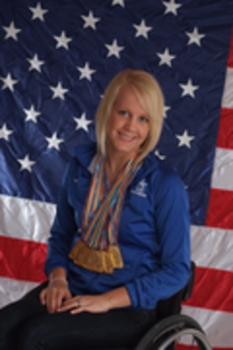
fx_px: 903
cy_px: 175
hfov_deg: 14.7
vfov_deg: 21.9
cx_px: 116
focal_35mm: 93
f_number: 10
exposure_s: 1/125
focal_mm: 62
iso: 100
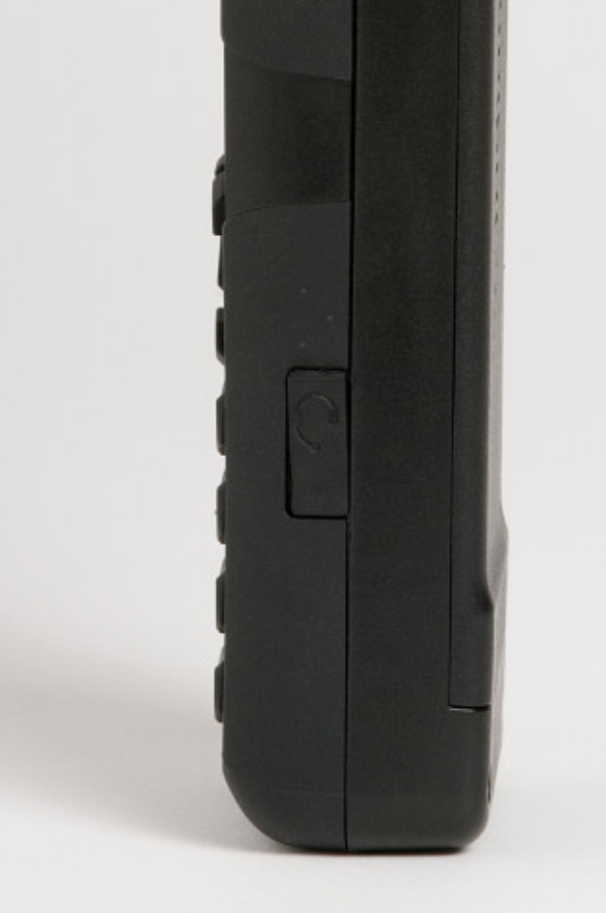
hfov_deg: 2.3
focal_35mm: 584
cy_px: -23
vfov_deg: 3.5
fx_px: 14788
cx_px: 365
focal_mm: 180
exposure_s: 1/200
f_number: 16
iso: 200
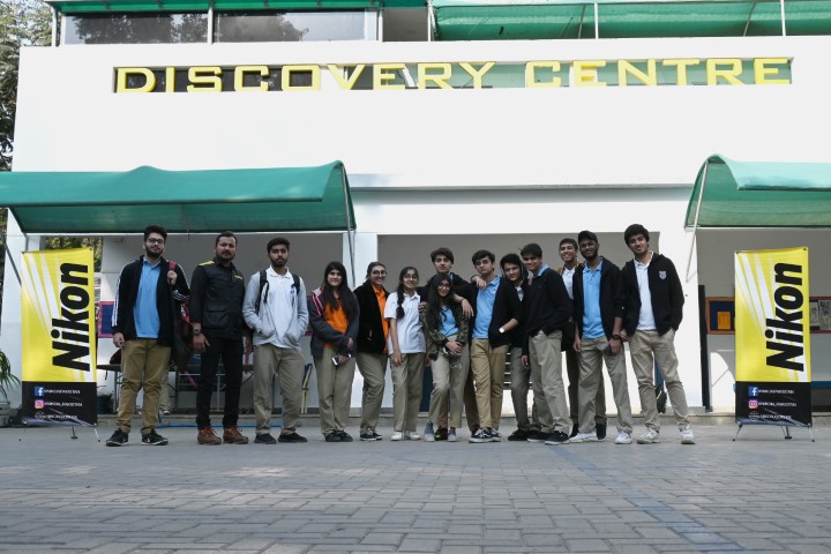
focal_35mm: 33
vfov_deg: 40.0
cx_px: 416
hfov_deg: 57.2
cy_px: 277
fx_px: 762
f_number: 7.1
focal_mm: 22
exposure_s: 1/400
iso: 100
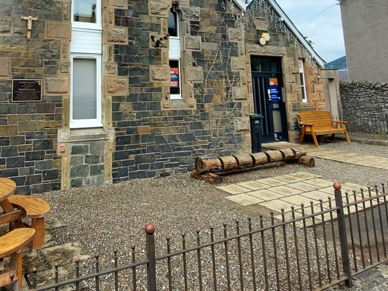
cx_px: 124
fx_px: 325
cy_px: 35
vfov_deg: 44.4
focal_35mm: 29
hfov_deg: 60.0
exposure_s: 1/1000
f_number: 2.2
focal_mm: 1.74
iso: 50
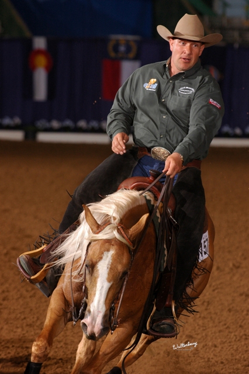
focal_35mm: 300
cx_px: 124
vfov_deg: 6.9
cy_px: 187
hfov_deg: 4.6
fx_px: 3116
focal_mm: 200
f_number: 5
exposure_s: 1/400
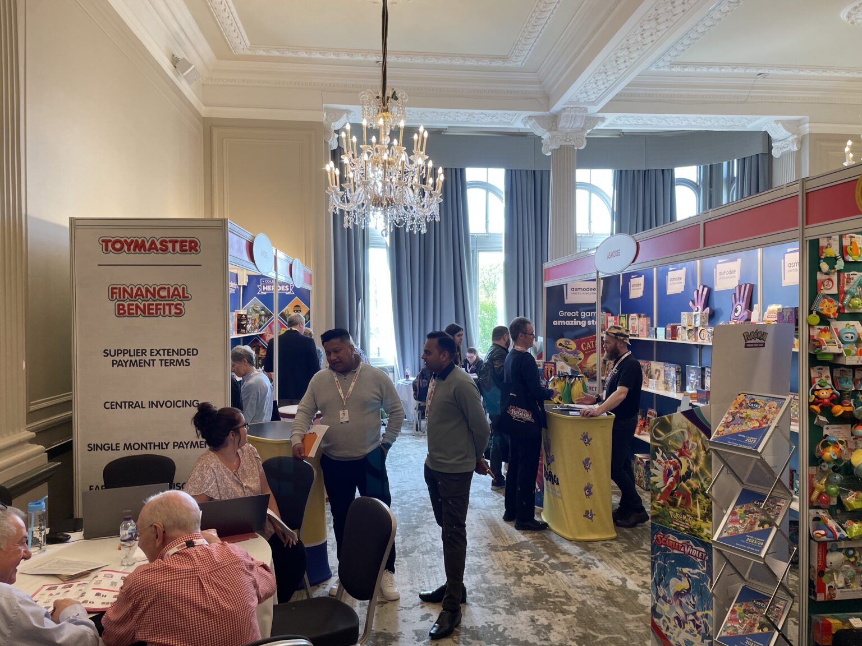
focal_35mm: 26
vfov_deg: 53.1
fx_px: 647
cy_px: 323
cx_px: 431
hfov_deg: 67.3
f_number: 1.6
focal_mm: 4.2
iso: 64
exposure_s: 1/100
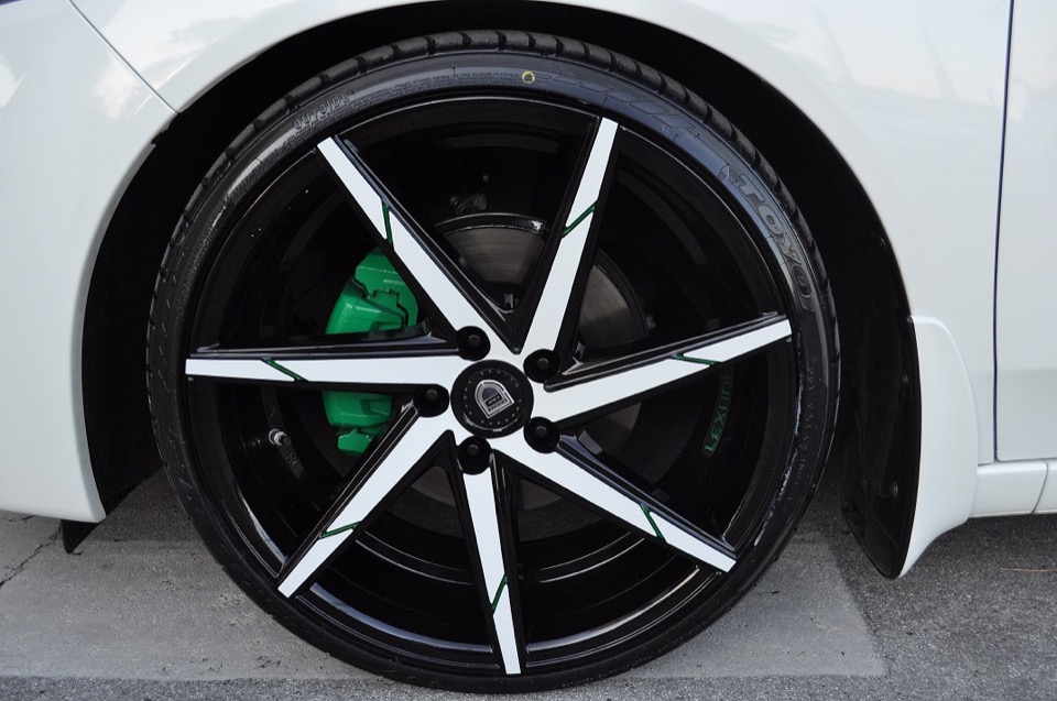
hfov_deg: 57.3
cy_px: 350
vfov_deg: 39.8
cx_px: 528
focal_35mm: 33
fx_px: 967
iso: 400
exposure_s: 1/125
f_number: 5.6
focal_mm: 22
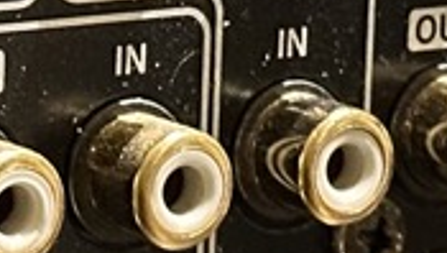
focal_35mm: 382
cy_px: -79
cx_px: 186
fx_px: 4534
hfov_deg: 5.6
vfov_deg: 3.2
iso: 640
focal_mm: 6.86
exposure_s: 1/20
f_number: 1.78
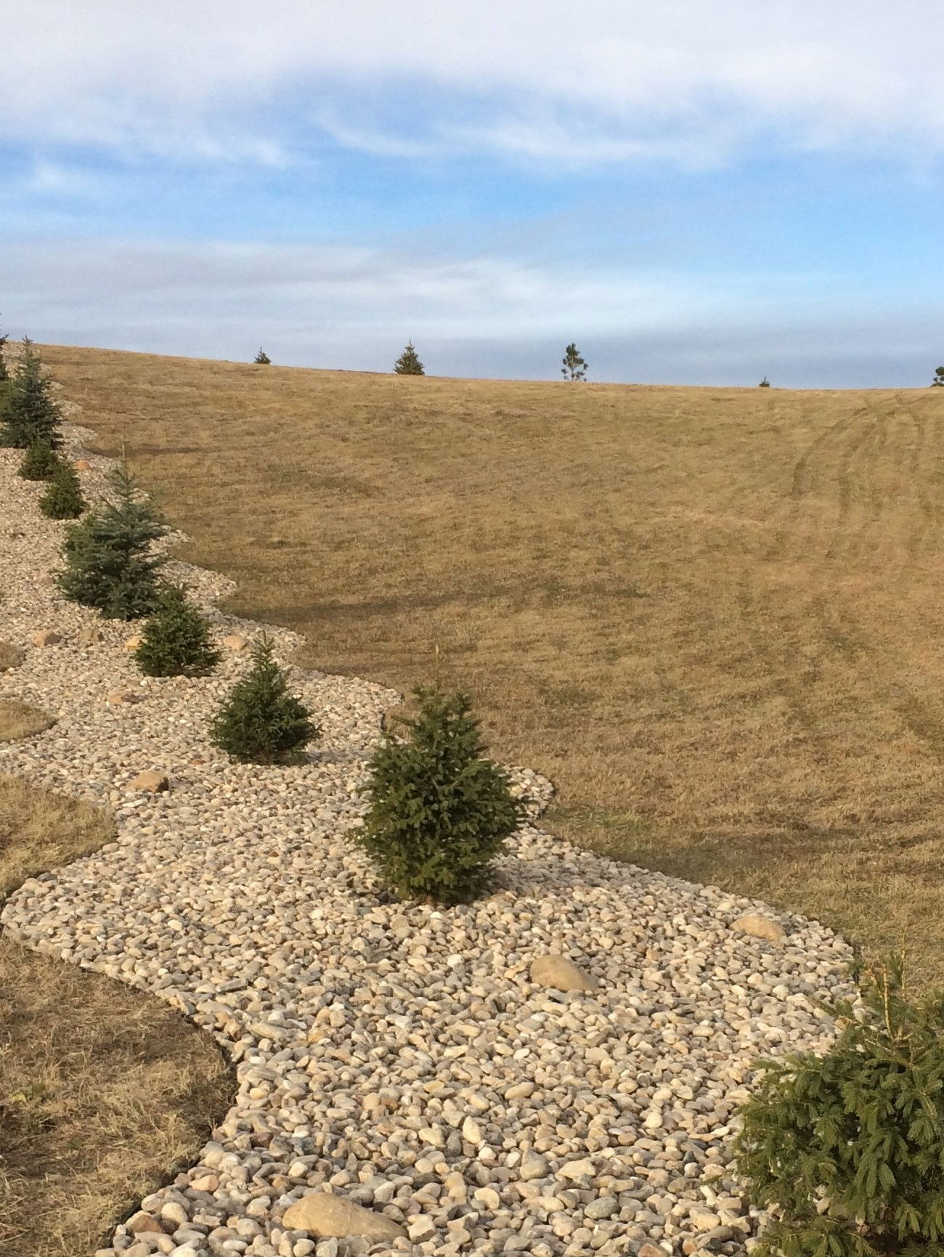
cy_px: 628
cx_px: 472
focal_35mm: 29
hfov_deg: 48.3
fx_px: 1054
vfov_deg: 61.6
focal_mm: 4.15
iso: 32
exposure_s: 1/892
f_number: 2.2
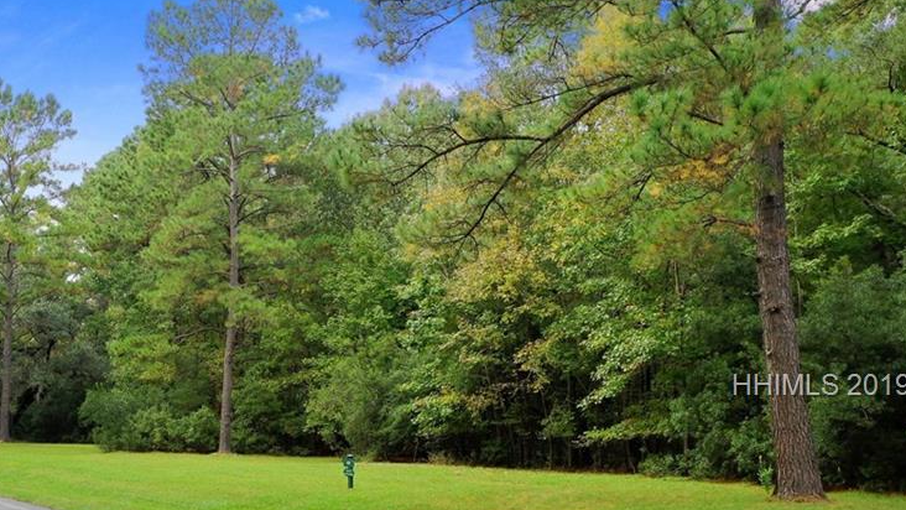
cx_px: 288
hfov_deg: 48.4
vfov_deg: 28.5
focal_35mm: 41
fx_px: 985
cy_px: 389
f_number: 4
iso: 100
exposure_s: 1/80
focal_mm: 10.26
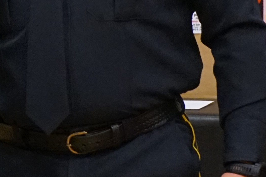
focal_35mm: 397
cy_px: -26
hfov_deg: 5.2
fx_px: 2933
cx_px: -33
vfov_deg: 3.5
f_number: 5.6
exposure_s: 1/160
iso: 3200
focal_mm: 70
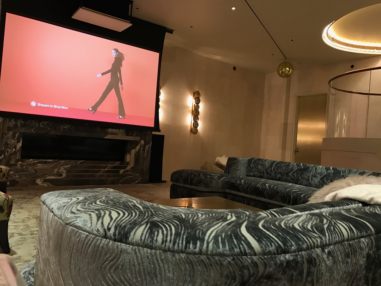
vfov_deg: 49.7
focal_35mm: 28
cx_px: 190
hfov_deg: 63.4
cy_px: 143
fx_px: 308
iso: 64
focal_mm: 3.99
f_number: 1.8
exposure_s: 1/15
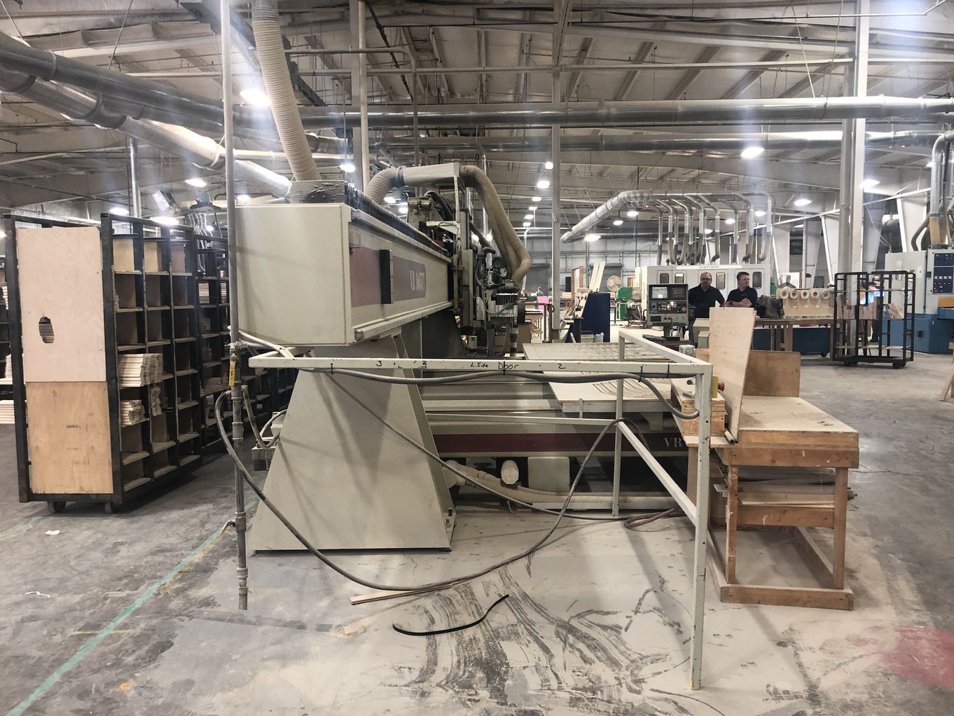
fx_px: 799
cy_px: 366
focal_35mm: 29
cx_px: 489
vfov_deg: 48.2
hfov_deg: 61.6
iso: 40
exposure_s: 1/17
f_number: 1.8
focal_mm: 4
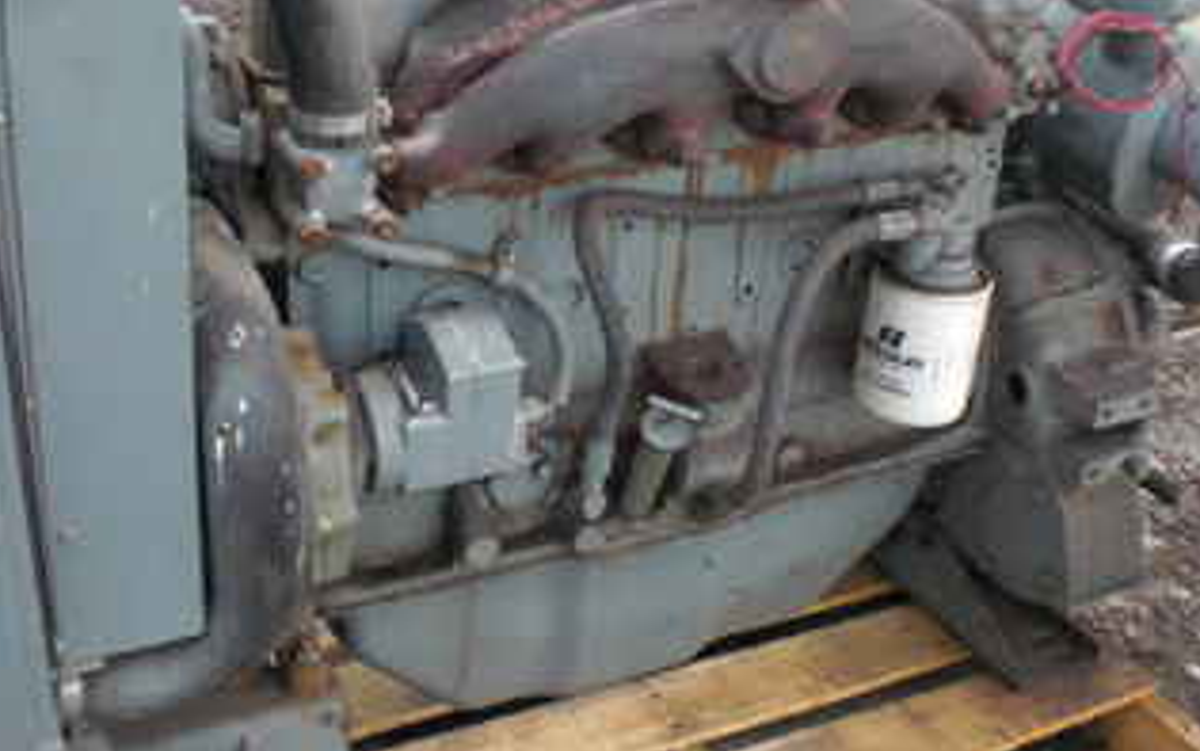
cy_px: 274
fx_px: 1439
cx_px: 590
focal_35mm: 44
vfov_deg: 29.1
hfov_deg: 45.3
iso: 64
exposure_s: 1/80
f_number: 3.1
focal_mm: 6.3
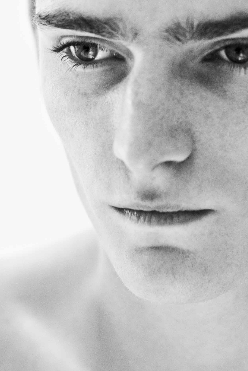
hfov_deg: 9.6
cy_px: 158
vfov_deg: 14.3
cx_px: 126
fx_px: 1477
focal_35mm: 143
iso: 400
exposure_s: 1/160
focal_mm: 50
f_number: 2.8
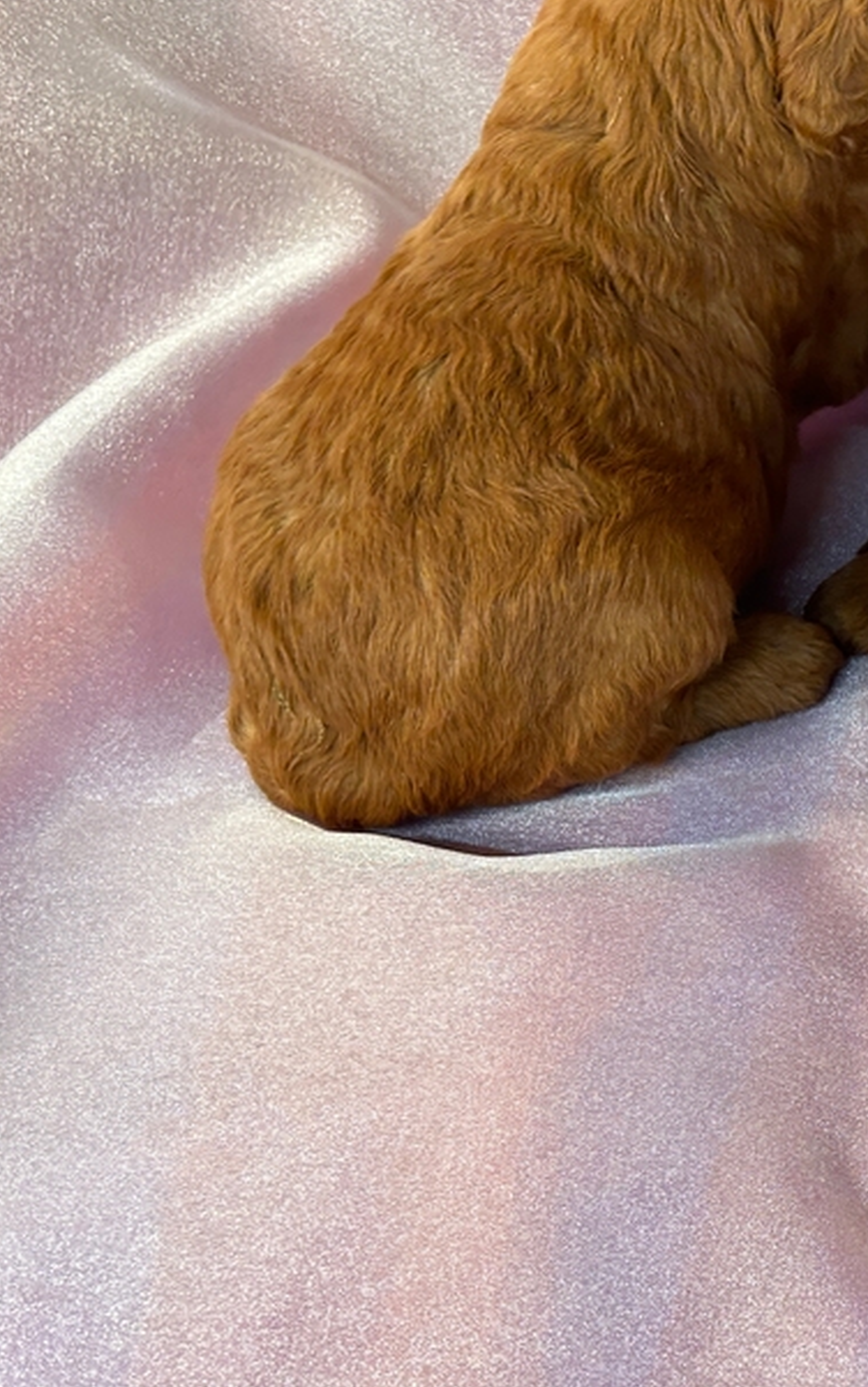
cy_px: 755
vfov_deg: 36.9
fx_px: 2080
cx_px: 1226
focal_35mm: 55
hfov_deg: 20.7
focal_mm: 5.7
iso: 80
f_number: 1.5
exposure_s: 1/120
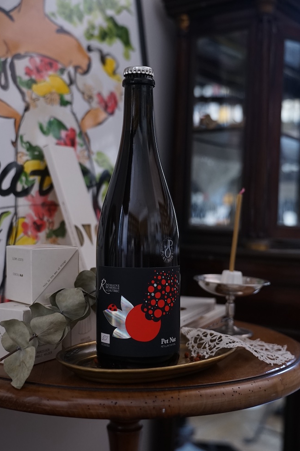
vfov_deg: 41.9
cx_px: 147
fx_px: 587
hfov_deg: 28.7
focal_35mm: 47
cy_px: 228
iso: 800
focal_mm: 31
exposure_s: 1/80
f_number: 2.8
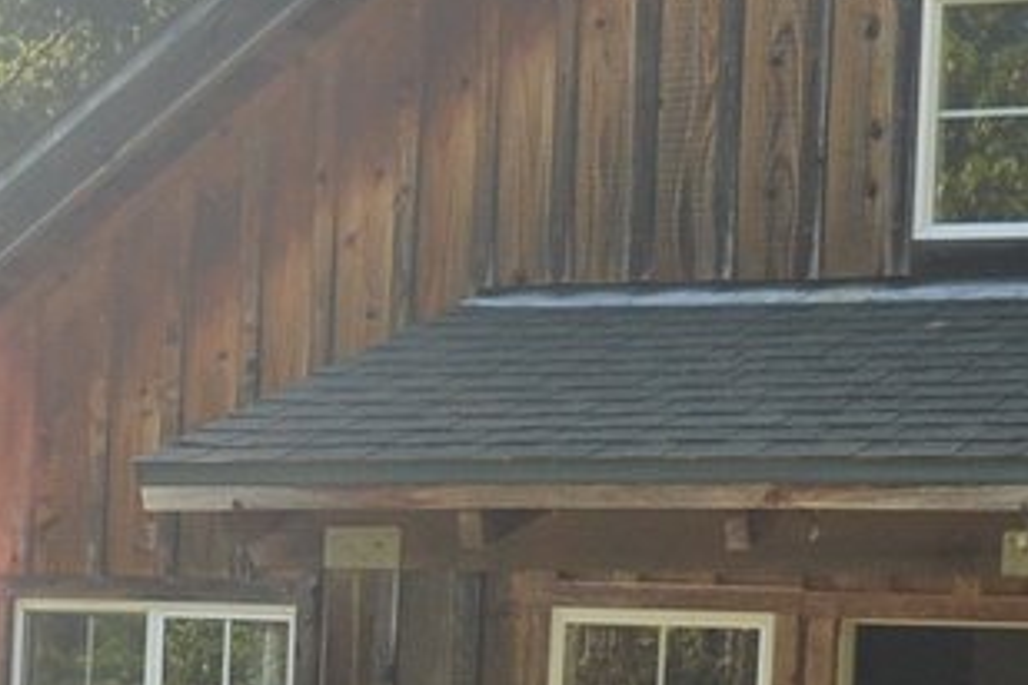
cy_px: 841
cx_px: -93
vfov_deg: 10.3
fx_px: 3740
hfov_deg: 15.3
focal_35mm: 131
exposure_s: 1/320
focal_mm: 18
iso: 400
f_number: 4.5
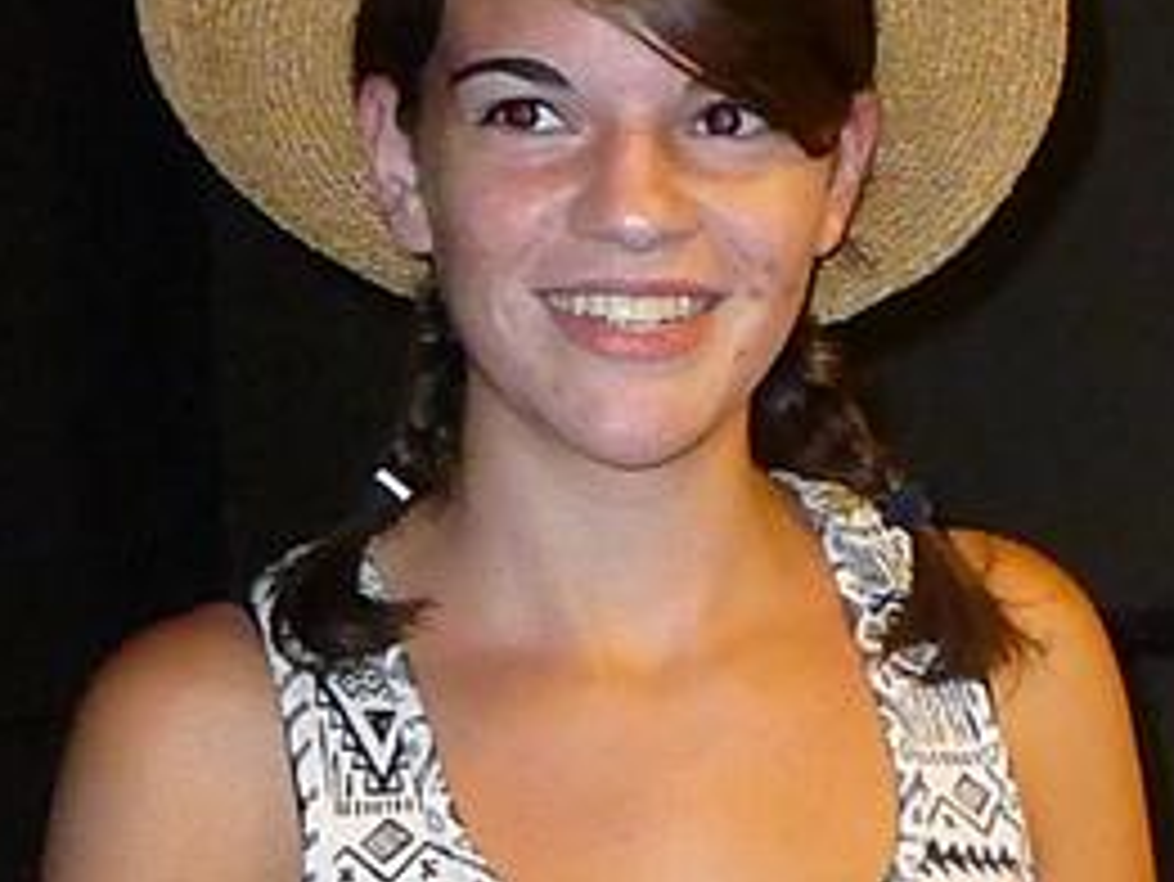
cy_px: 819
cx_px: 985
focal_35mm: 135
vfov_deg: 10.9
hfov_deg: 14.5
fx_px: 4581
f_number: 4.2
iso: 1600
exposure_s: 1/60
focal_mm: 9.9
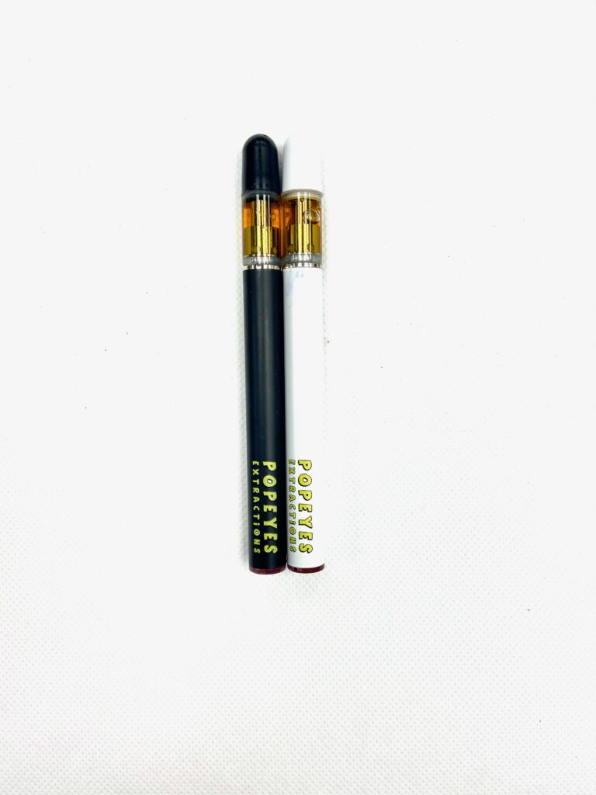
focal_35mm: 26
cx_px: 298
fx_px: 597
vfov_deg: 67.3
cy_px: 398
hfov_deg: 53.1
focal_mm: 4.25
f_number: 1.8
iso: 32
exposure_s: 1/125
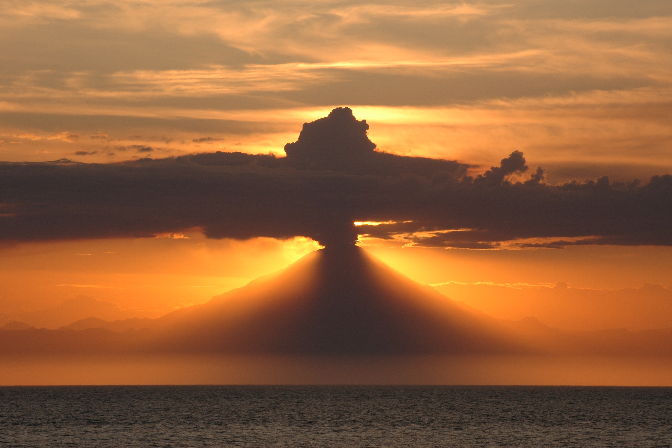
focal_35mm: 204
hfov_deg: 10.1
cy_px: 224
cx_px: 335
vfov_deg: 6.7
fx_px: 3798
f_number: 19
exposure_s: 1/125
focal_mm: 135
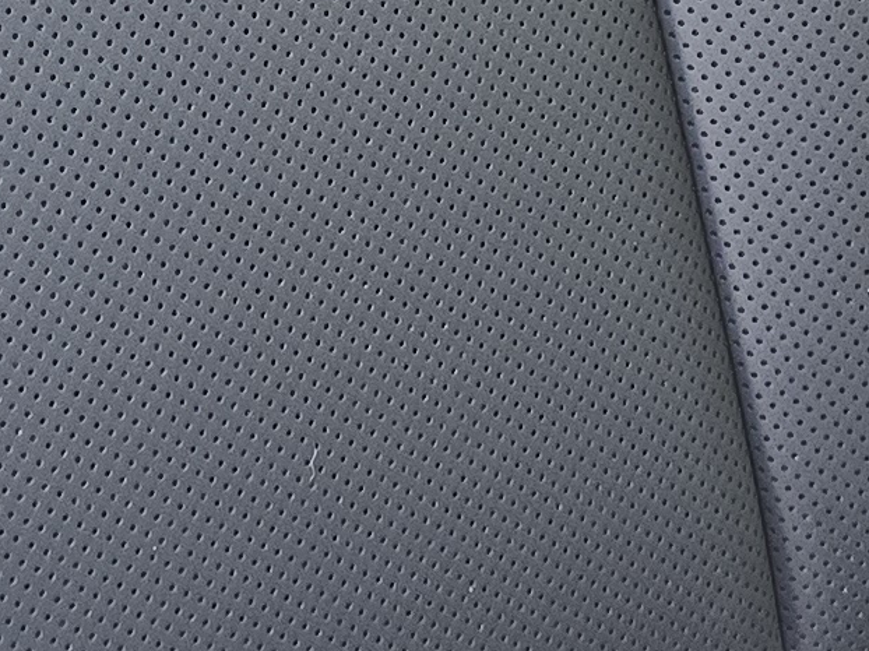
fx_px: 3714
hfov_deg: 13.3
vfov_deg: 9.7
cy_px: -345
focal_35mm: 148
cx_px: 633
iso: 160
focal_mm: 6.3
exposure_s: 1/120
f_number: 1.7
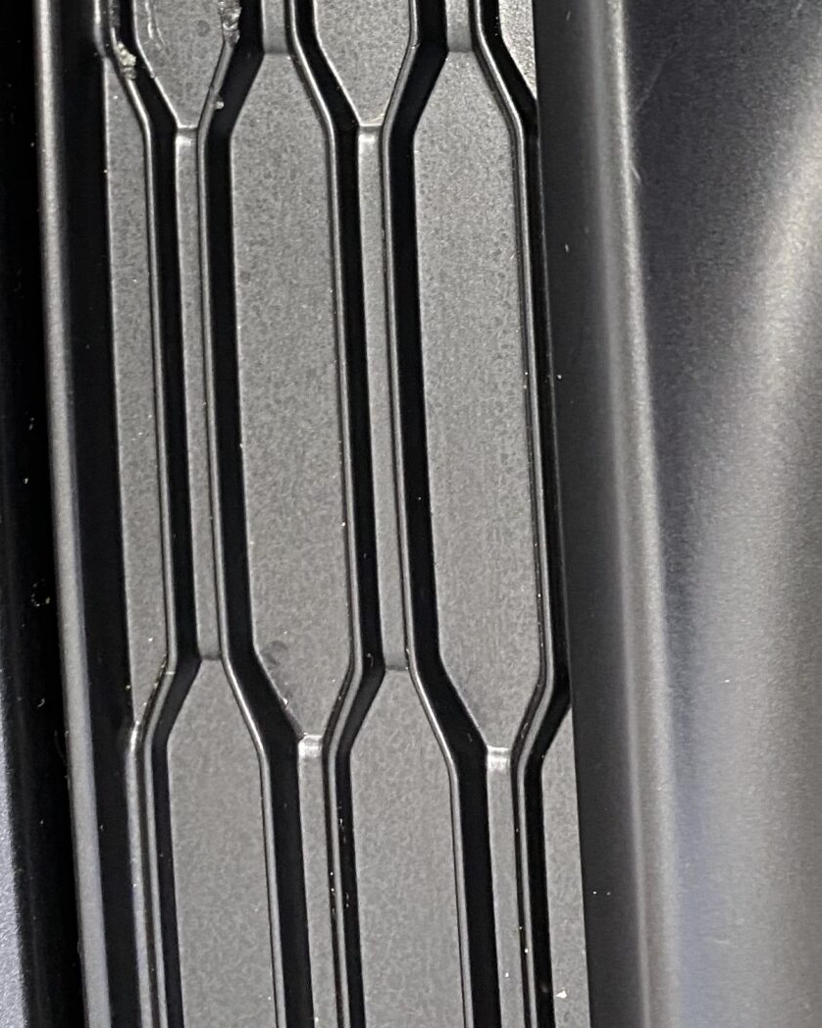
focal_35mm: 62
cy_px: -79
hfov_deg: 24.6
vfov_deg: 28.0
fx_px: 1886
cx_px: 486
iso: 160
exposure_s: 1/50
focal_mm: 4.25
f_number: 1.8
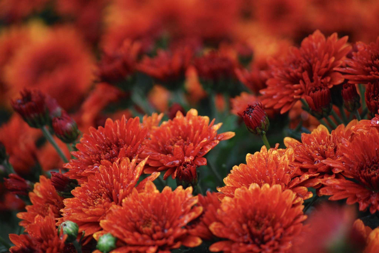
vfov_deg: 4.6
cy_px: 126
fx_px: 3161
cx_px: 190
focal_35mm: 300
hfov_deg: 6.9
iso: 560
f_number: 5.6
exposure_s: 1/500
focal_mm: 200
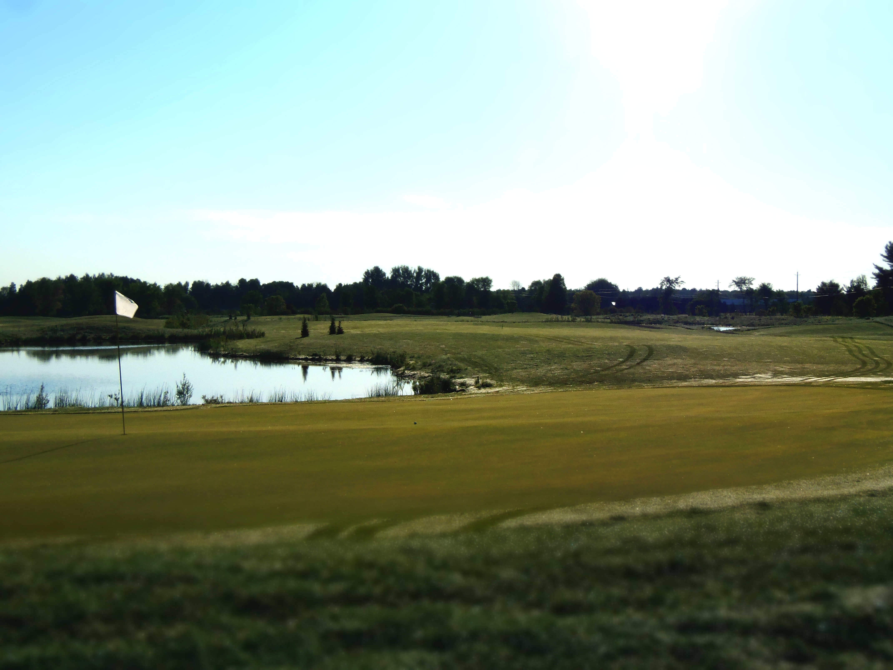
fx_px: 1264
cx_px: 446
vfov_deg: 29.7
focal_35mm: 49
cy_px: 335
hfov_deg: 38.9
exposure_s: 1/640
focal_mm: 9.1
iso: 64
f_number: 6.9
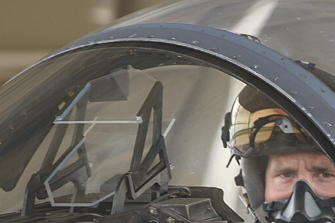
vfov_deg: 2.3
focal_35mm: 597
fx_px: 5553
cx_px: 137
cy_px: 254
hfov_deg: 3.5
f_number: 5.6
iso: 100
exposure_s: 1/100
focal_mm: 200
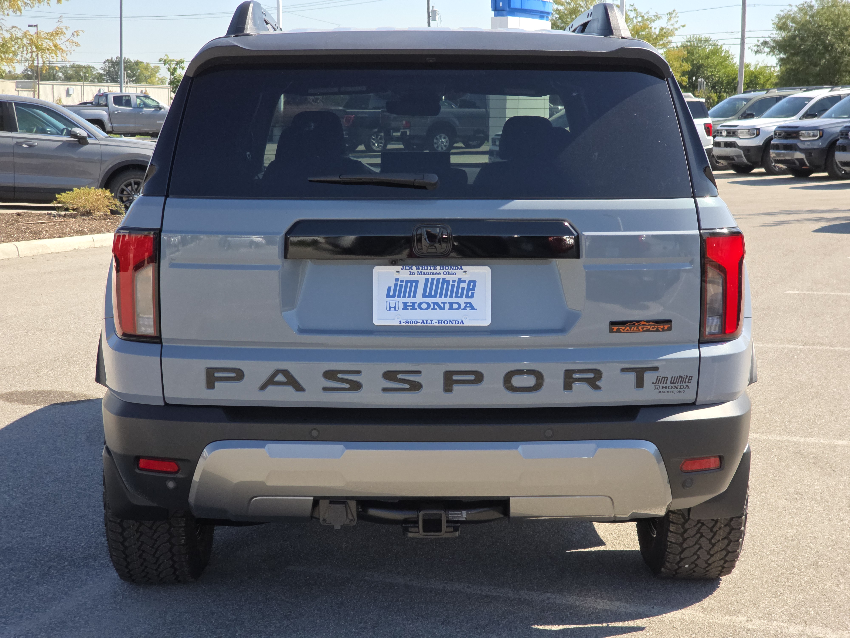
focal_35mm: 69
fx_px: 1694
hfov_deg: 28.2
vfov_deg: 21.3
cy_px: 319
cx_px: 425
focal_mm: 7.9
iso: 50
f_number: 2.4
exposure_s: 1/981
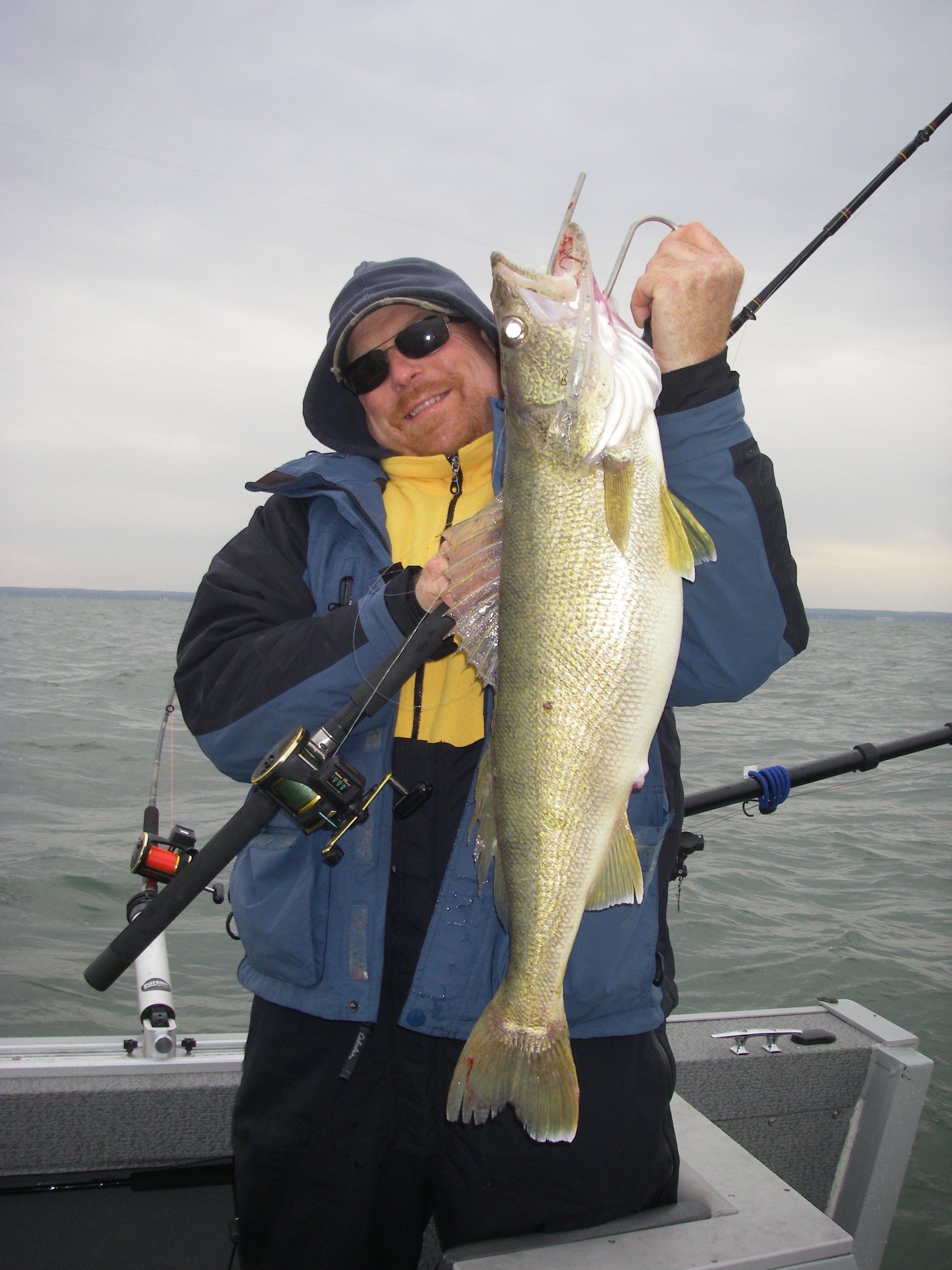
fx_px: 1393
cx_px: 476
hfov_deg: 37.7
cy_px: 635
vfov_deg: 49.0
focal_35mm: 38
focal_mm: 6.3
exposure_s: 1/250
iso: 64
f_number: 3.3
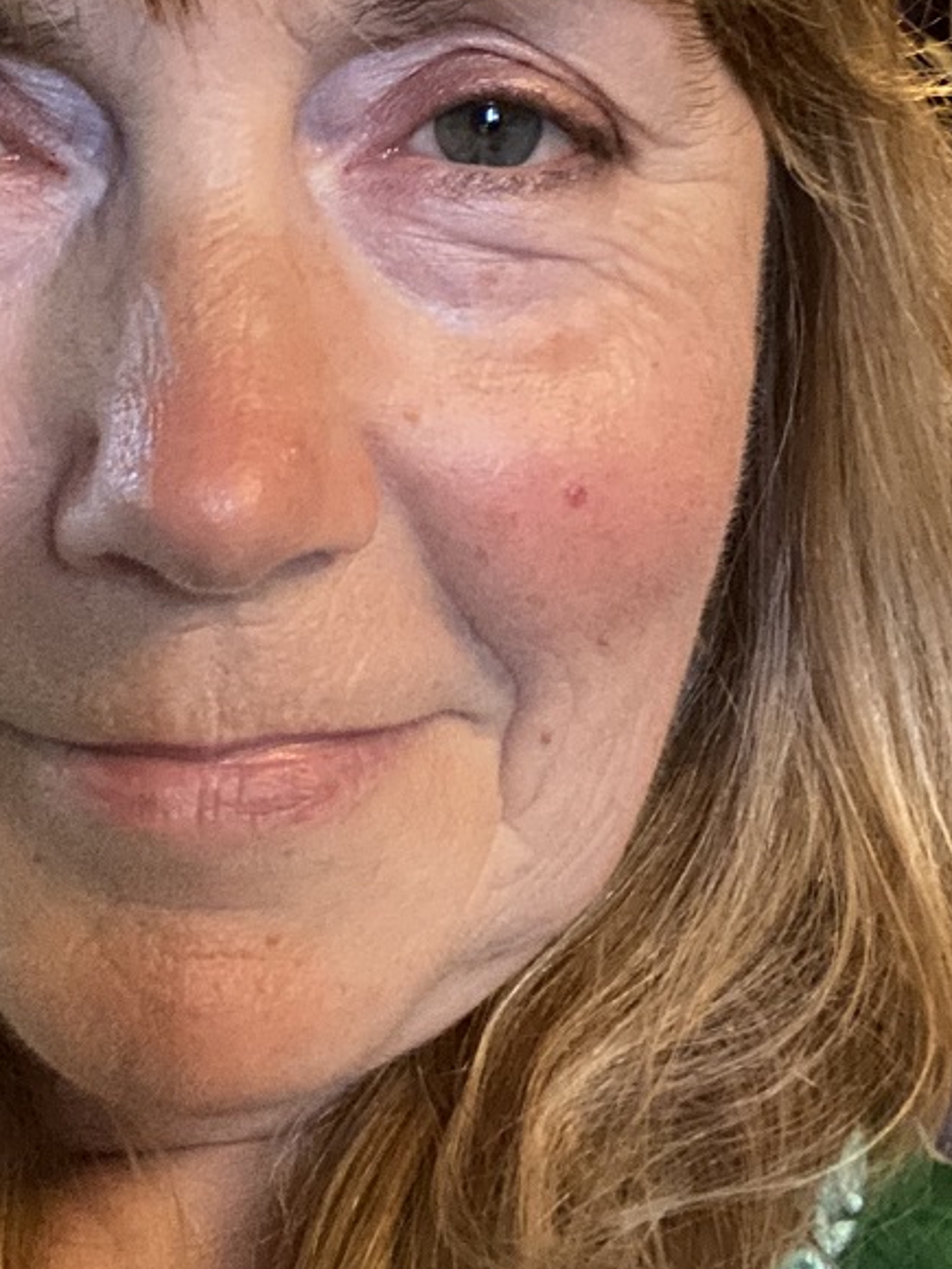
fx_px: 2530
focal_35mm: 69
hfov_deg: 20.9
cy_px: 205
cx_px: 112
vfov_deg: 27.4
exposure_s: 1/25
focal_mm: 2.71
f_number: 2.2
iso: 640
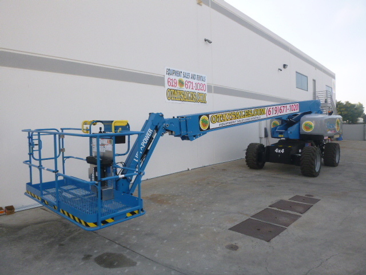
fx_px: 264
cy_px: 138
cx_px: 183
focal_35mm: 25
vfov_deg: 54.9
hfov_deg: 69.4
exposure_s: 1/200
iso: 100
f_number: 3.9
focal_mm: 4.5
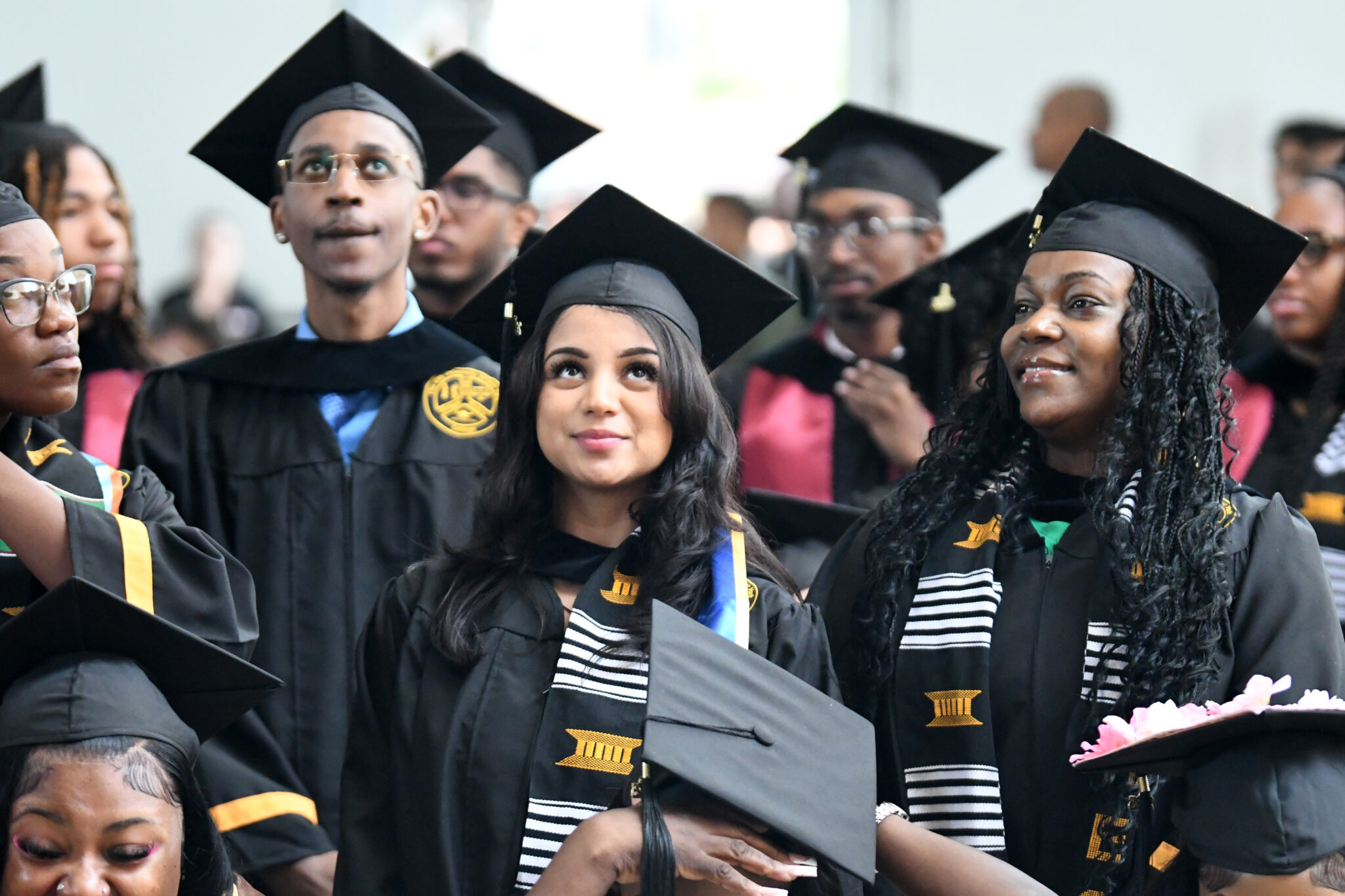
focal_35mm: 180
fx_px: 6724
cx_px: 672
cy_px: 448
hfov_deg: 11.4
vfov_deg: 7.6
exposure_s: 1/3200
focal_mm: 120
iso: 6400
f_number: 2.8
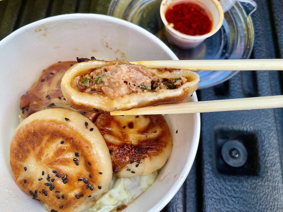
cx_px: 142
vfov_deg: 53.1
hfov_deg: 67.3
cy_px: 106
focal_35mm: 26
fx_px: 213
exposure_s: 1/77
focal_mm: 5.1
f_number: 1.6
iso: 125
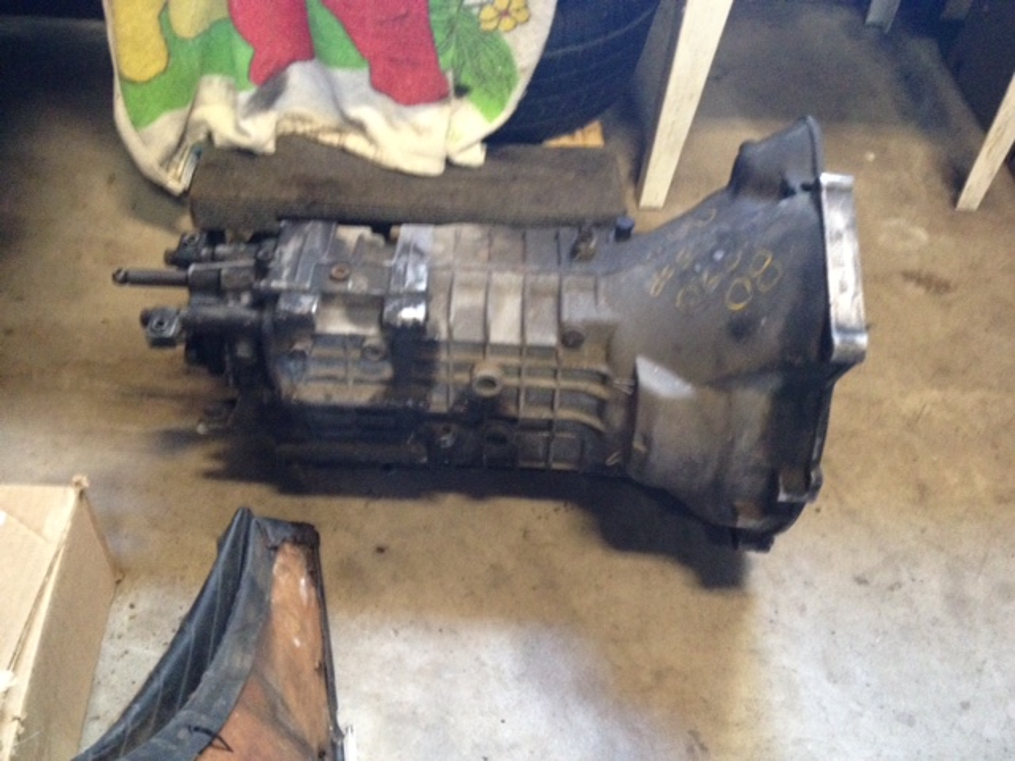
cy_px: 380
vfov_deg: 40.7
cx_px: 508
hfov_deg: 52.6
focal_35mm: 35
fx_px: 1026
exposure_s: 1/15
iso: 400
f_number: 2.4
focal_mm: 4.28
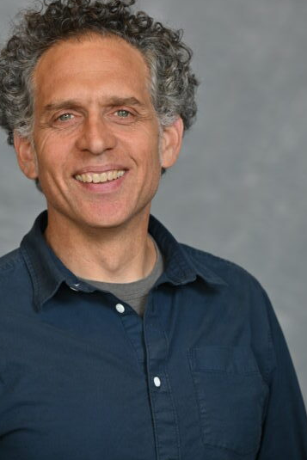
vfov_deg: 8.4
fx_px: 3119
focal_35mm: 244
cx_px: 96
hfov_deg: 5.6
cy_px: 200
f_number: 4
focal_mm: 170
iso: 100
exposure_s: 1/160
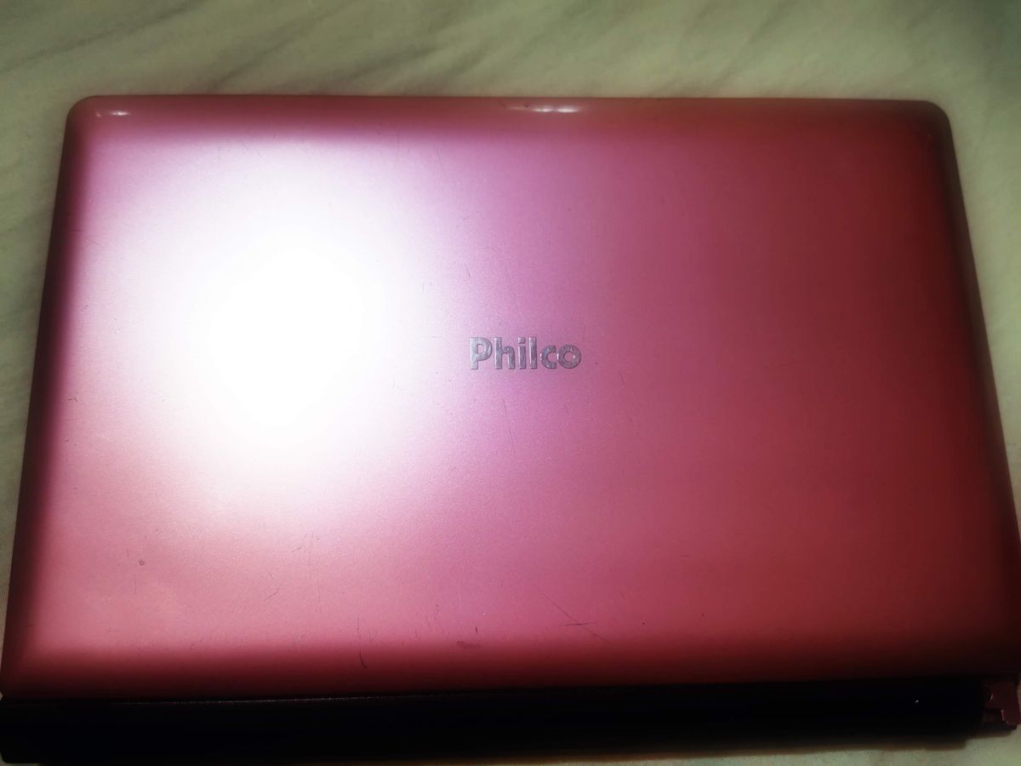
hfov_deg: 65.3
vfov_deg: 51.4
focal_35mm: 27
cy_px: 383
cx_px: 510
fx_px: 796
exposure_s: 1/50
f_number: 1.6
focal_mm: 5.56
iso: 125
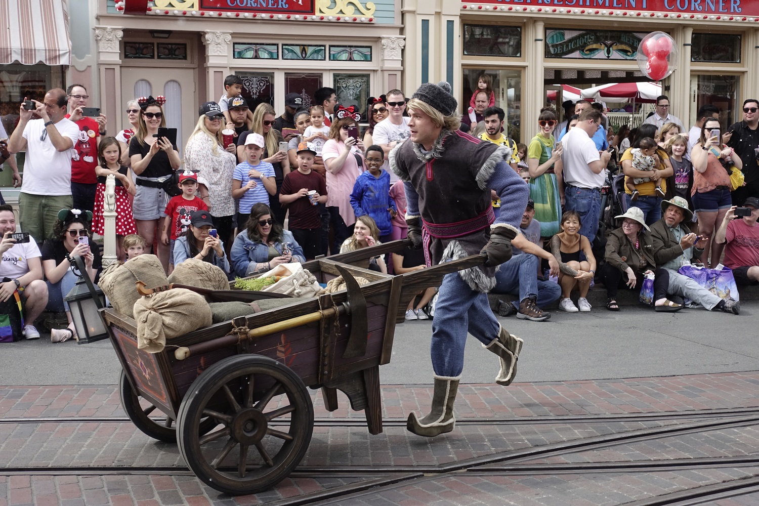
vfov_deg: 24.6
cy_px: 253
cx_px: 380
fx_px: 1159
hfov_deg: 36.2
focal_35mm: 55
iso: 320
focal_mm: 20.05
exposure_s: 1/1600
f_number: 2.8
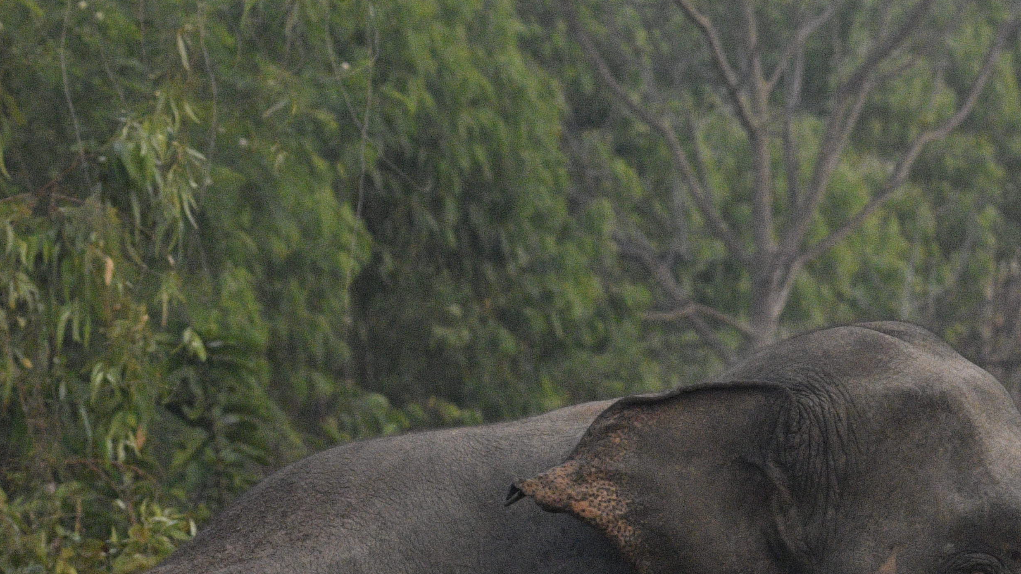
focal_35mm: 700
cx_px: 1192
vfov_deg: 1.7
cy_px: 840
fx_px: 18951
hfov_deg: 3.1
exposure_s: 1/1000
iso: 3200
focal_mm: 200
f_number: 8
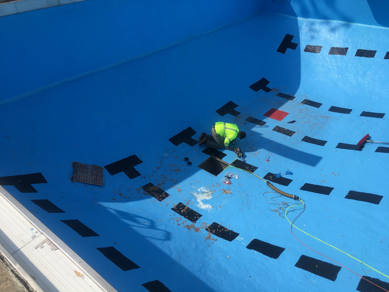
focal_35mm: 29
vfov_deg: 48.2
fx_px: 326
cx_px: 194
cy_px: 146
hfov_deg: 61.7
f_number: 2.2
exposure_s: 1/2481
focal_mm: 4.15
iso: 25
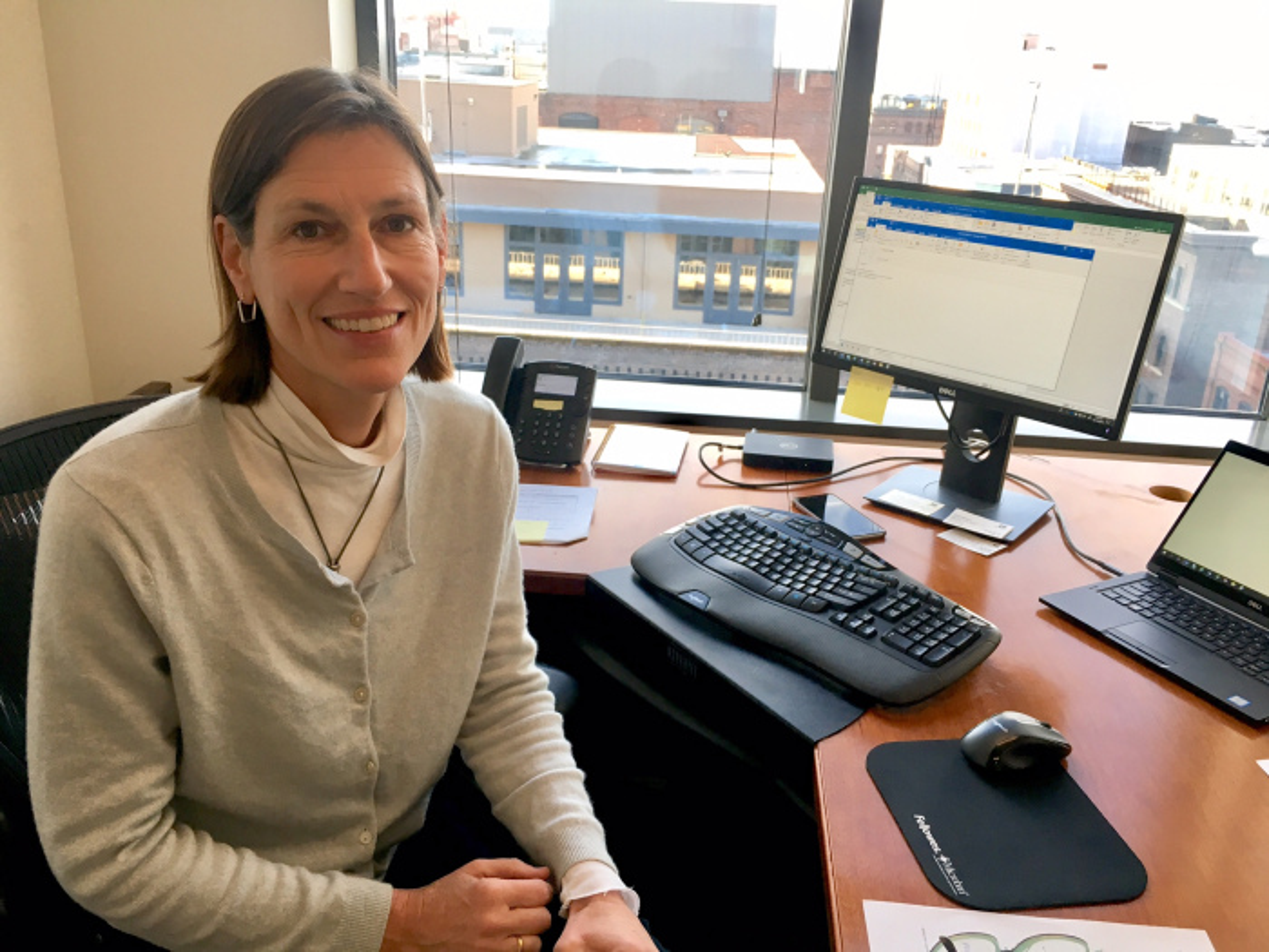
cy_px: 476
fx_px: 1063
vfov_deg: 48.2
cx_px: 634
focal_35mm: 29
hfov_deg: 61.7
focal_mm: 4.15
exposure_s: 1/30
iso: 25
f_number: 2.2
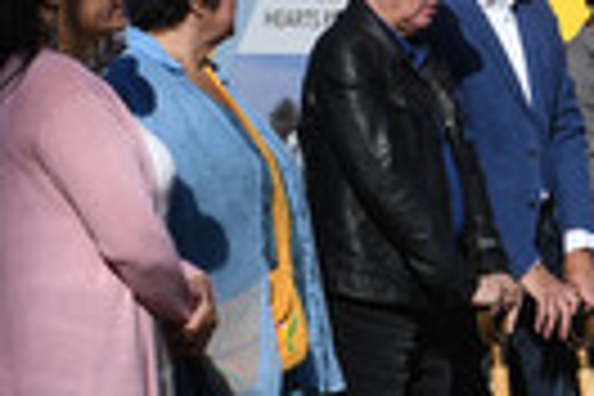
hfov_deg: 10.4
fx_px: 3201
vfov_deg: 7.1
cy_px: 97
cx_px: 716
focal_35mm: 194
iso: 250
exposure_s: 1/640
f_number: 13
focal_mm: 27
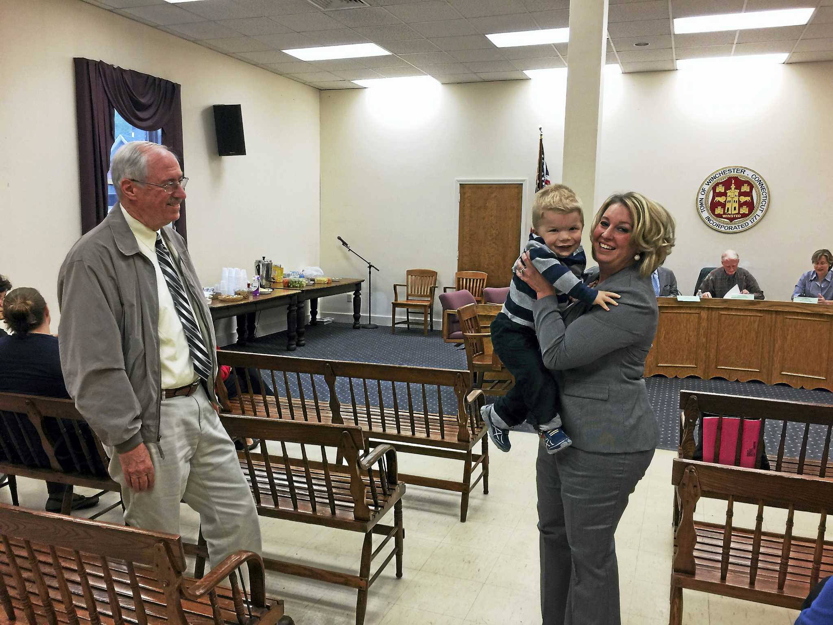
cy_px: 312
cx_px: 416
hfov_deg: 61.7
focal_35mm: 29
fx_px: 698
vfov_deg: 48.2
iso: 50
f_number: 2.2
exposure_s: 1/30
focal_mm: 4.15
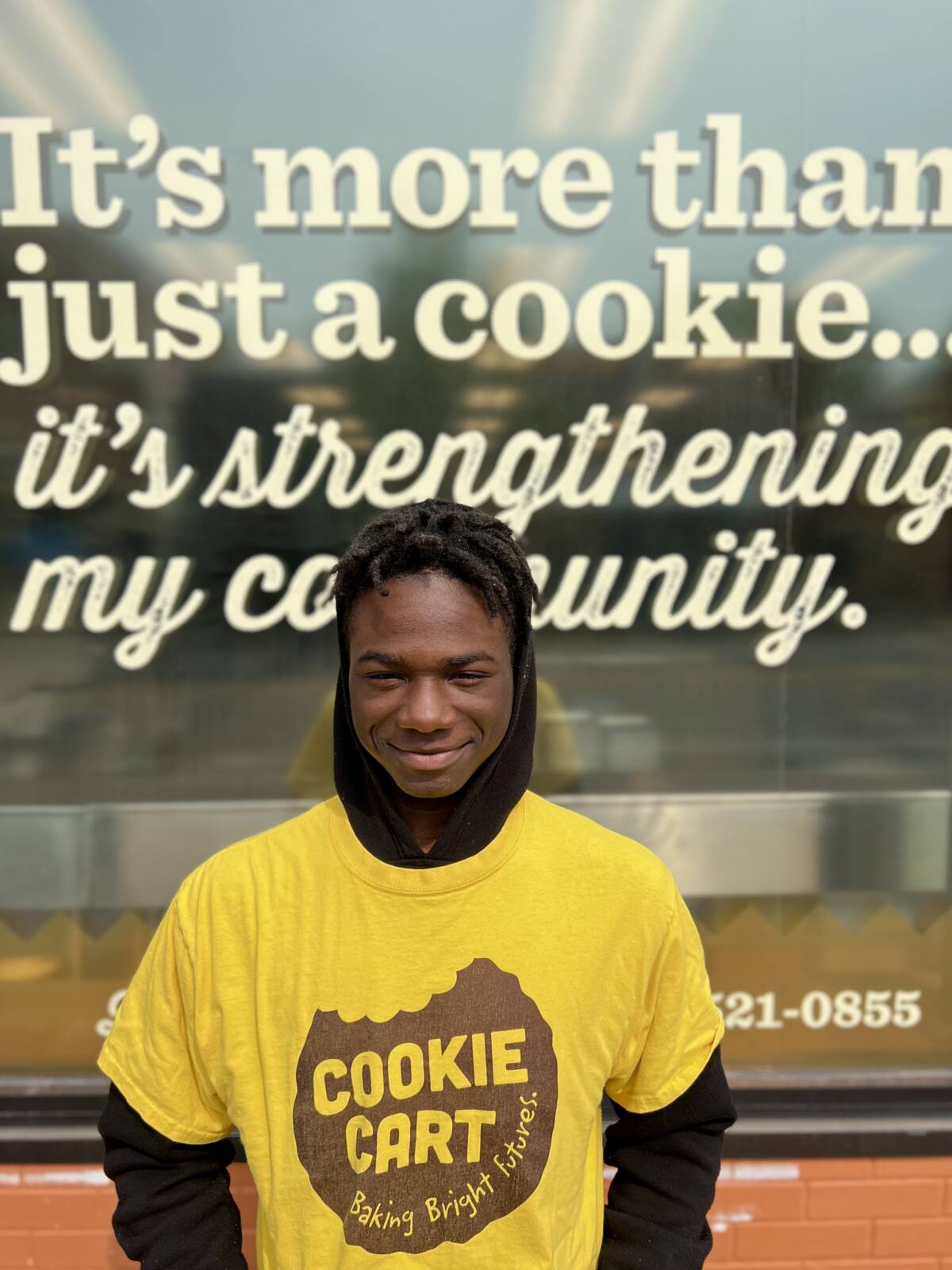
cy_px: 635
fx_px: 953
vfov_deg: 67.3
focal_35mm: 26
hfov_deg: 53.1
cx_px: 476
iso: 50
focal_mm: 5.7
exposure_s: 1/2208
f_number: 1.5
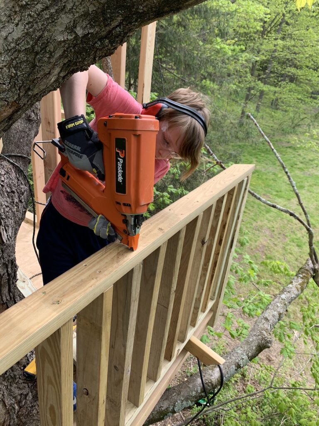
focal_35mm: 26
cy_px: 213
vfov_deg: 67.3
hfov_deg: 53.1
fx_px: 319
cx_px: 160
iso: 25
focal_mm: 4.25
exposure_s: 1/308
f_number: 1.8
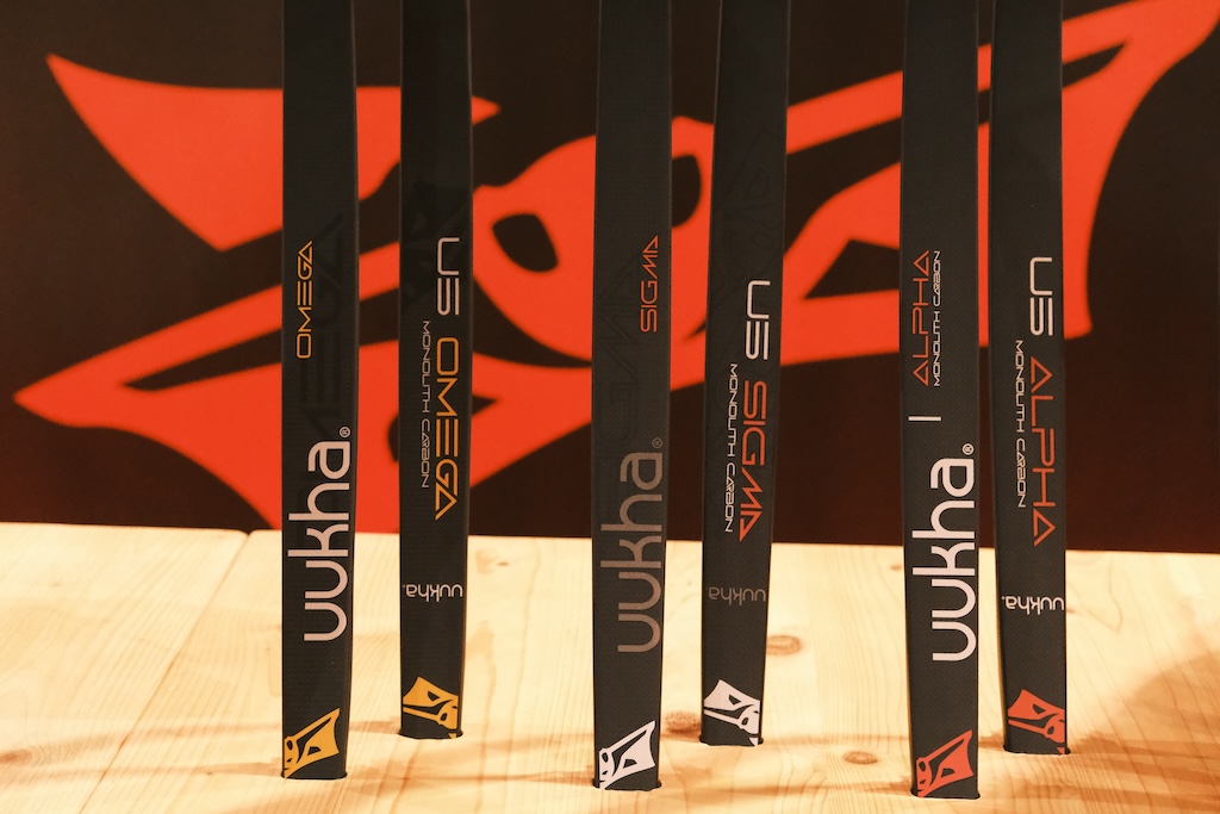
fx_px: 2000
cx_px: 610
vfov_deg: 23.0
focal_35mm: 59
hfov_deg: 33.9
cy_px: 407
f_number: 4
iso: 12800
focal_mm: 39
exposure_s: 1/160
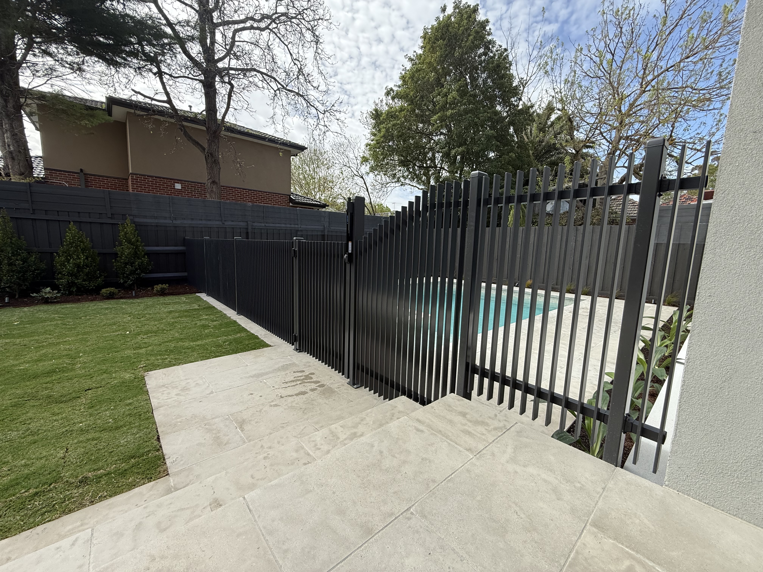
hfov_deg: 102.1
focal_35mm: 14
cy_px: 286
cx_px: 382
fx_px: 309
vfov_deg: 85.7
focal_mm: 2.22
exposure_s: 1/942
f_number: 2.2
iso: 64
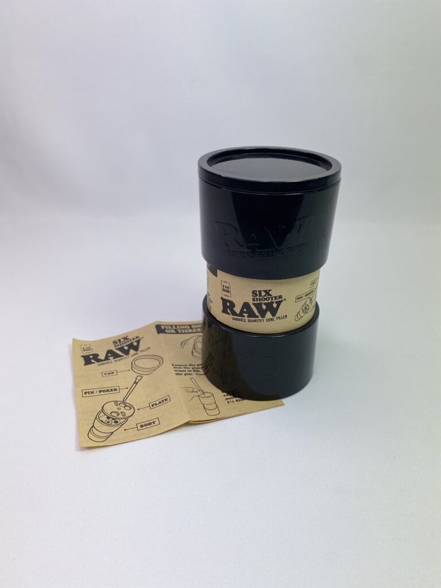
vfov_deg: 67.3
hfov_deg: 53.1
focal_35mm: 26
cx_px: 220
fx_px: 442
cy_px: 294
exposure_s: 1/429
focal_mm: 4.25
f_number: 1.8
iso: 32
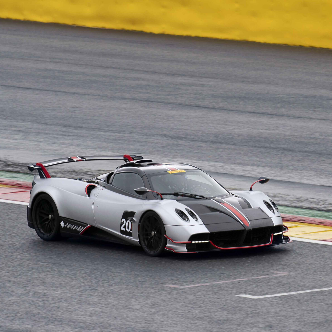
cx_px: 204
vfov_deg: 18.3
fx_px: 1031
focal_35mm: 95
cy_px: 166
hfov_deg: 18.3
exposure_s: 1/100
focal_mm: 74
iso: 100
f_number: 6.3
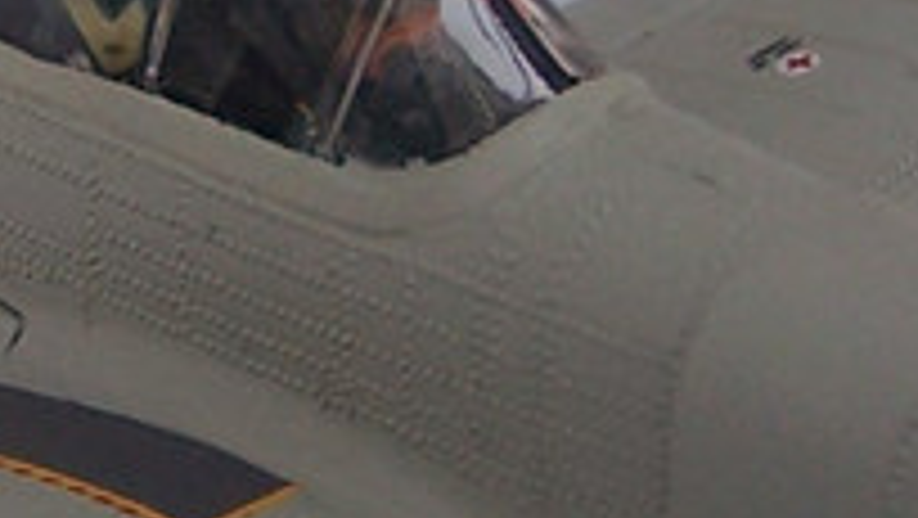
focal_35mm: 216
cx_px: 92
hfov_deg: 9.9
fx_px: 5261
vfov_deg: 5.6
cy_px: 68
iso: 80
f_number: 2.8
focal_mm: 6.3
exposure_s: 1/90
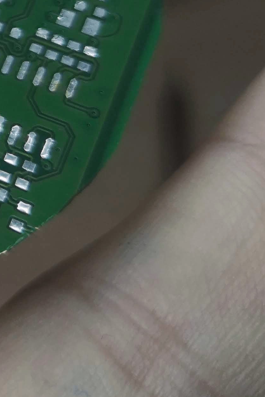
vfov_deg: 21.8
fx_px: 982
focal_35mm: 89
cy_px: -21
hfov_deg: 13.1
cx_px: -282
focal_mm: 3.95
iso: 50
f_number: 1.8
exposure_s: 1/103
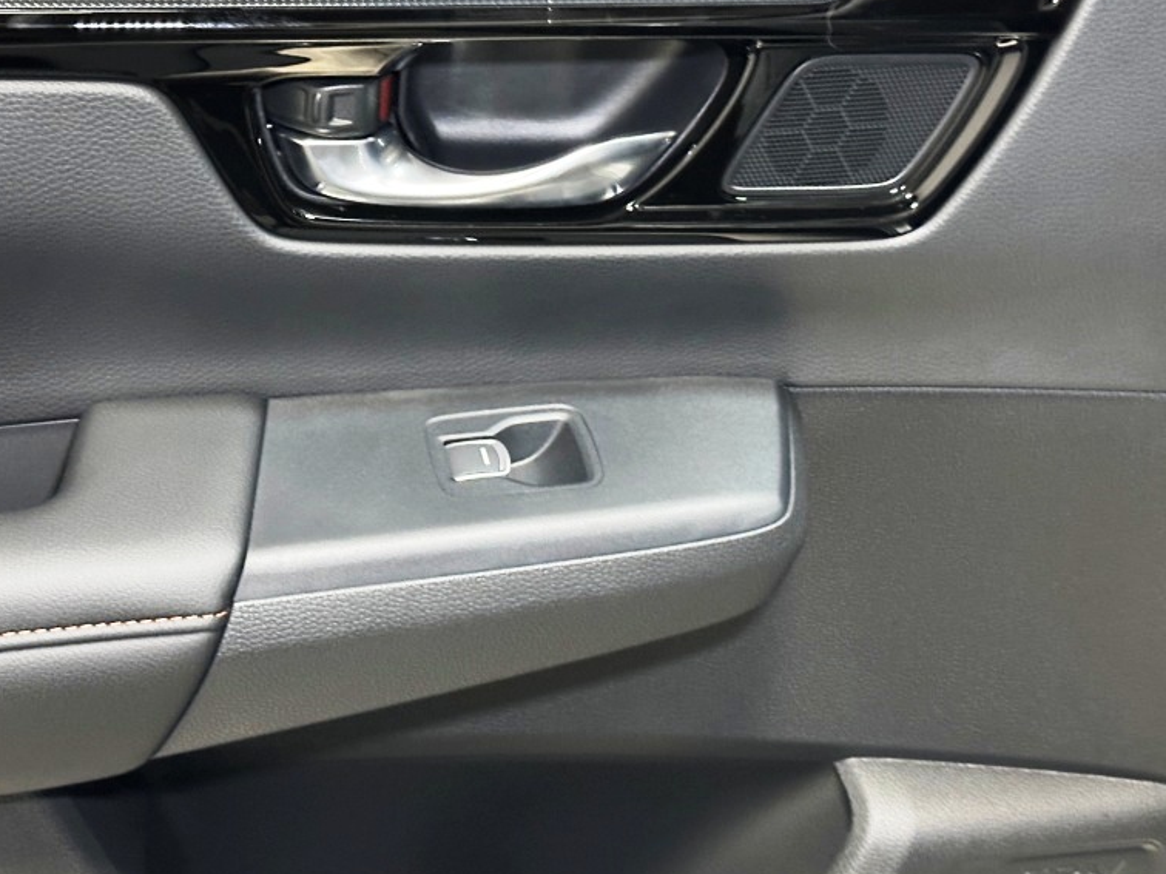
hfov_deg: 29.8
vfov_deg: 22.5
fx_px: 2189
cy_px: 328
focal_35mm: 65
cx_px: 500
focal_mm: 6.86
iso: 640
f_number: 1.78
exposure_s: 1/30
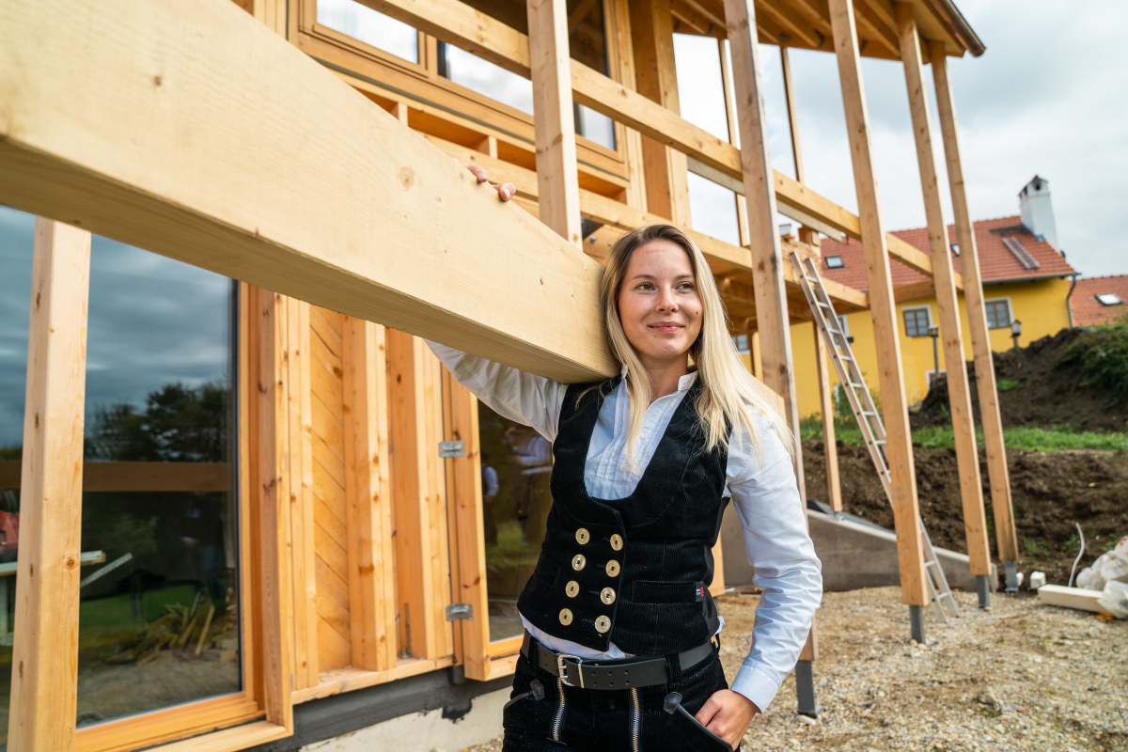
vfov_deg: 53.1
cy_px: 376
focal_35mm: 24
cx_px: 564
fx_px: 752
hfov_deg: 73.7
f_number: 4
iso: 125
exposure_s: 1/500
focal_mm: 24
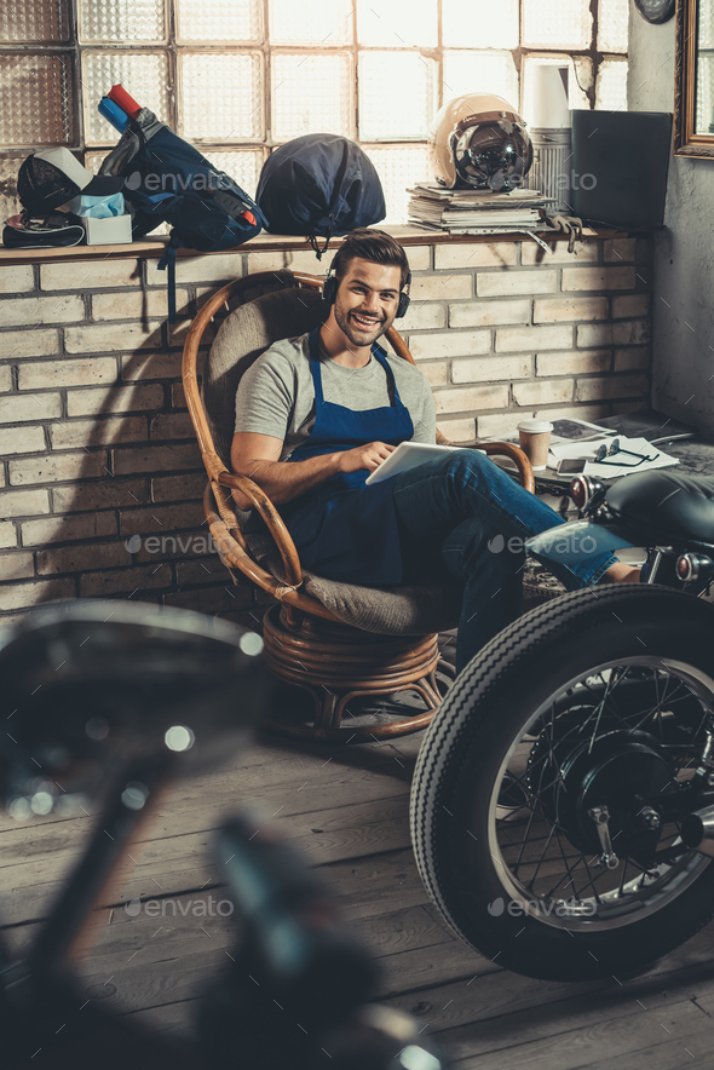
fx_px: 1486
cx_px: 357
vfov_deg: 39.6
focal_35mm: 50
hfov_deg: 27.0
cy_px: 535
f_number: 4.5
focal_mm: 50
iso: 100
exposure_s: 1/125
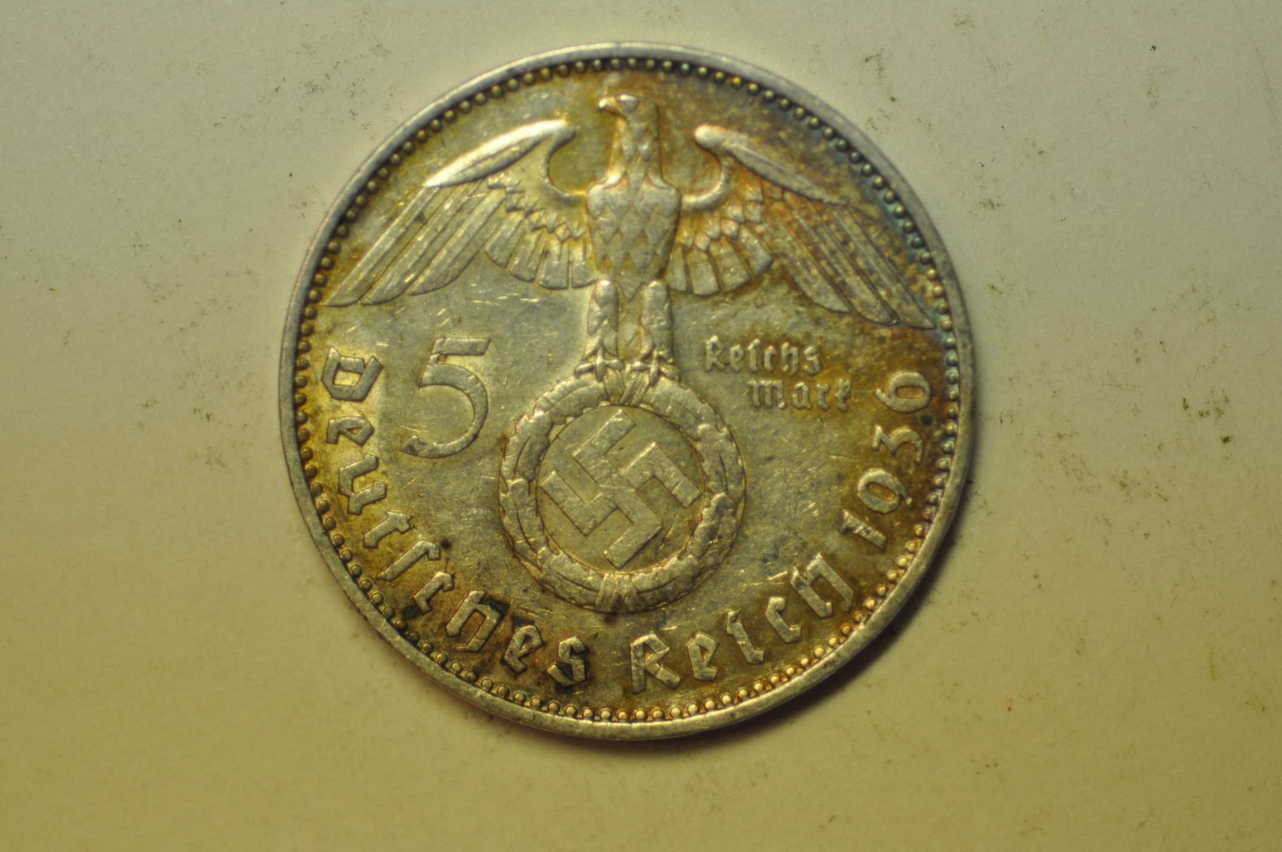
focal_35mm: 90
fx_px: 3201
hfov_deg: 22.6
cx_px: 641
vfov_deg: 15.2
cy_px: 426
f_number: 4
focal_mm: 60
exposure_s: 1/250
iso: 400
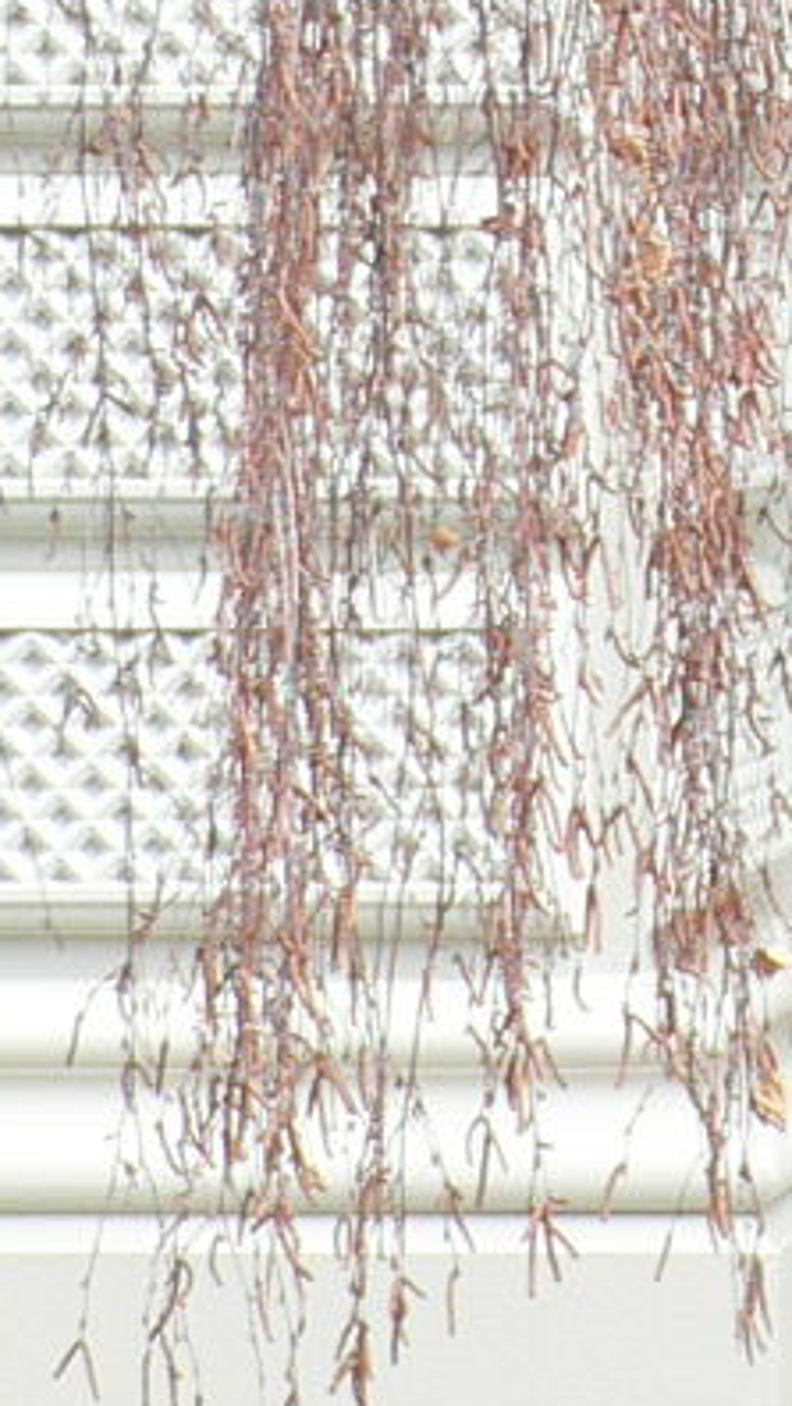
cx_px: 1978
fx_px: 8207
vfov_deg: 9.6
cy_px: -337
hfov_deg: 5.3
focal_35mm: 220
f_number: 2.8
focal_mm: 8.3
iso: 100
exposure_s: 1/160
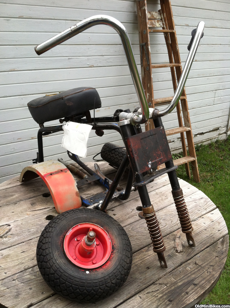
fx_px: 311
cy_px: 154
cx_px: 115
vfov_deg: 52.7
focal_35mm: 35
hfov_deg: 40.6
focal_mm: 3.85
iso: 80
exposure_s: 1/417
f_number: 2.8
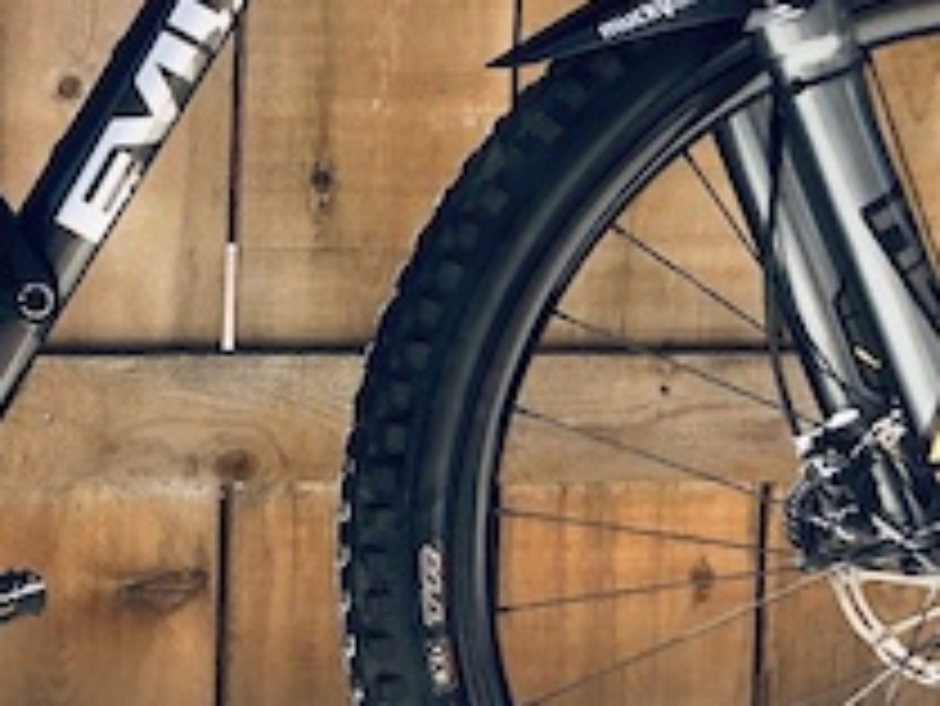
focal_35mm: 107
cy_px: 283
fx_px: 2907
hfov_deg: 17.8
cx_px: -72
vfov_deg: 13.8
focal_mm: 4
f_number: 1.8
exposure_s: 1/475
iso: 20
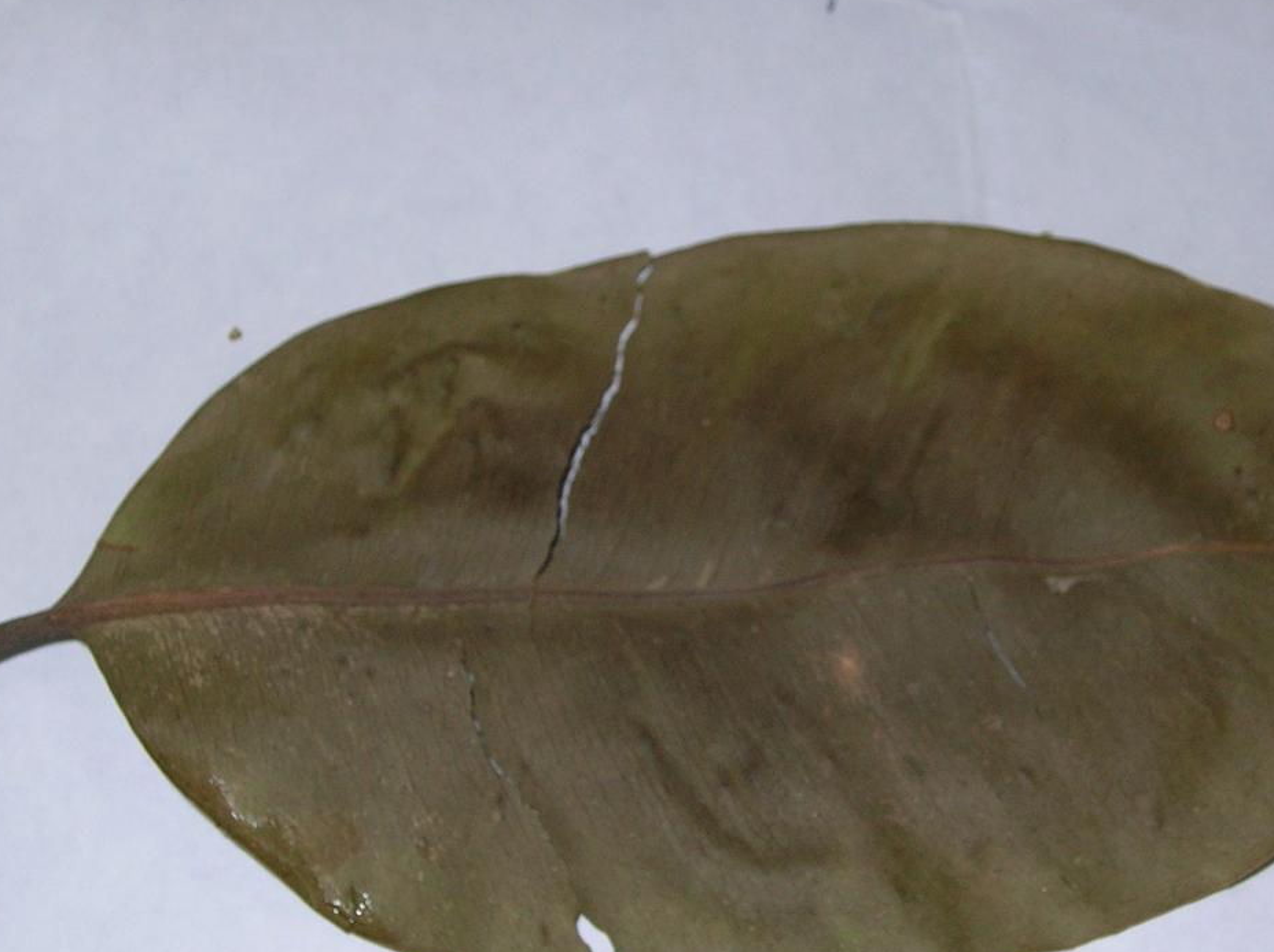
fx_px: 3530
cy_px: 549
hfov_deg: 20.4
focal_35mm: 96
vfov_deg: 15.4
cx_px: 817
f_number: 4.4
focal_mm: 9.6
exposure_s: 1/60.1
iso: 50
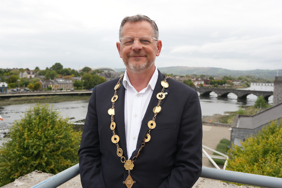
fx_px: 282
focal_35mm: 36
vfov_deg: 36.9
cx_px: 141
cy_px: 94
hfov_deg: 53.1
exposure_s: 1/200
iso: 100
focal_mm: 24
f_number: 5
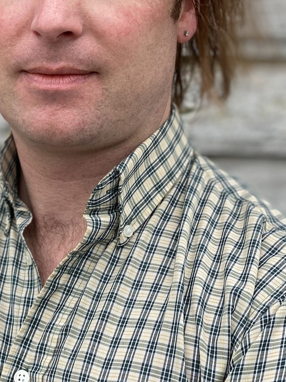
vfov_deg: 20.0
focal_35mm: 98
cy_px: 123
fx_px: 1080
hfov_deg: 15.0
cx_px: 65
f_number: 2
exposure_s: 1/335
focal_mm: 6
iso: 20
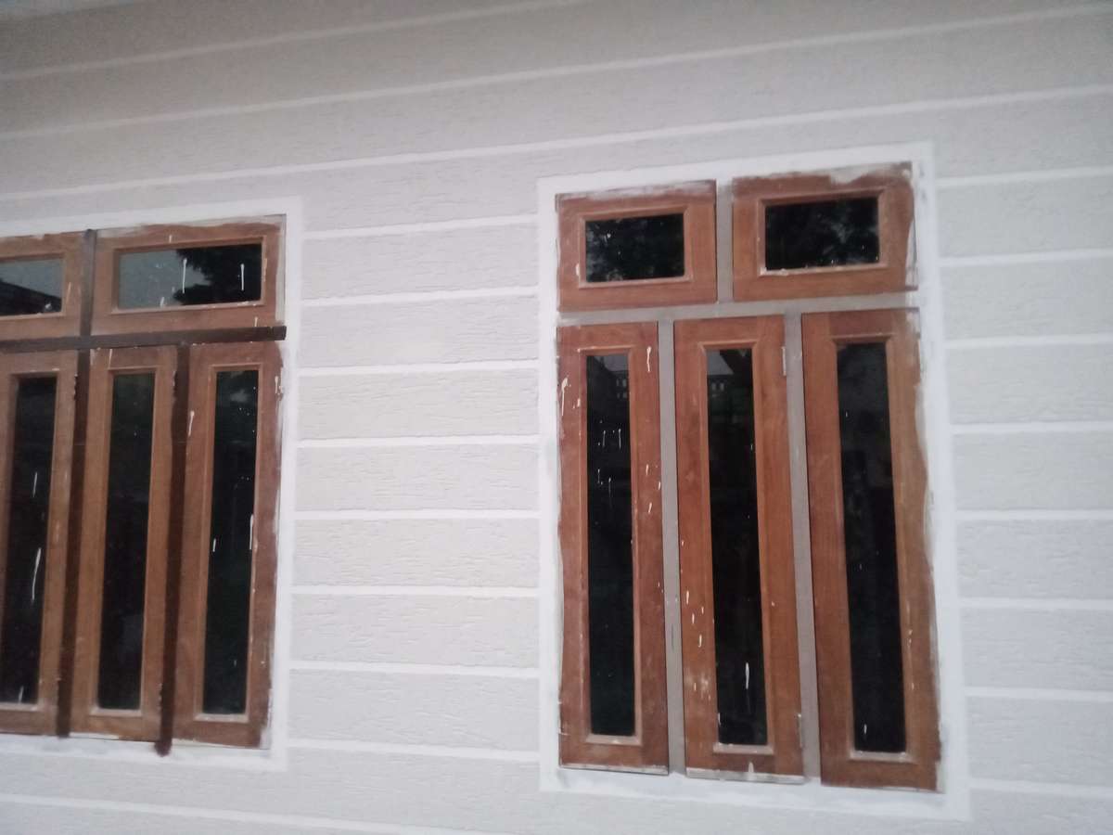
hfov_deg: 63.4
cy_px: 418
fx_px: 900
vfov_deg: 49.7
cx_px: 556
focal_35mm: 28
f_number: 2.2
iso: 1585
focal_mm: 3.37
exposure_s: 1/25
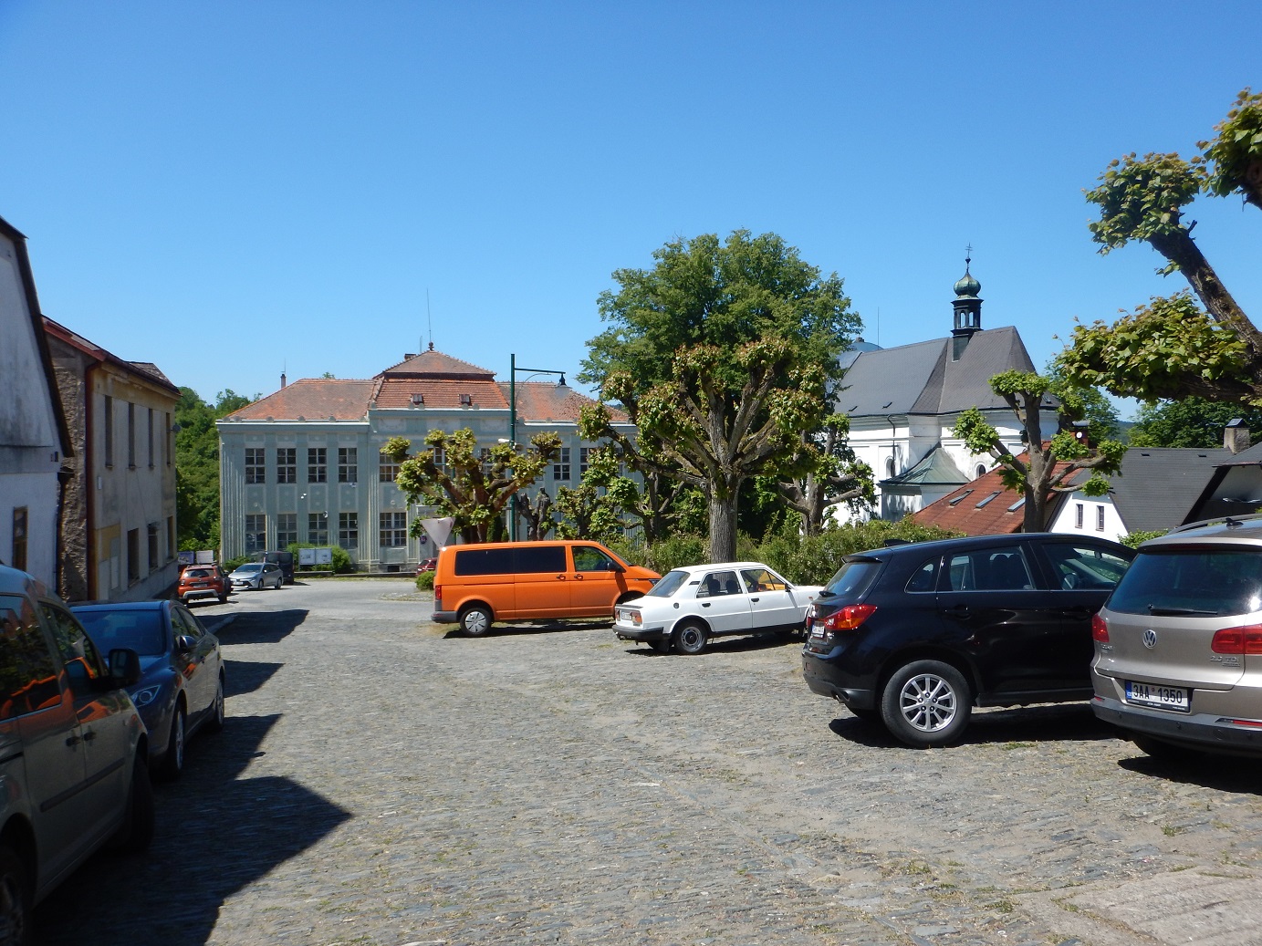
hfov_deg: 58.4
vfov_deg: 45.4
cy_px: 473
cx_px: 631
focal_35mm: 31
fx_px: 1130
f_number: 4.2
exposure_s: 1/800
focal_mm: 5.6
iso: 125
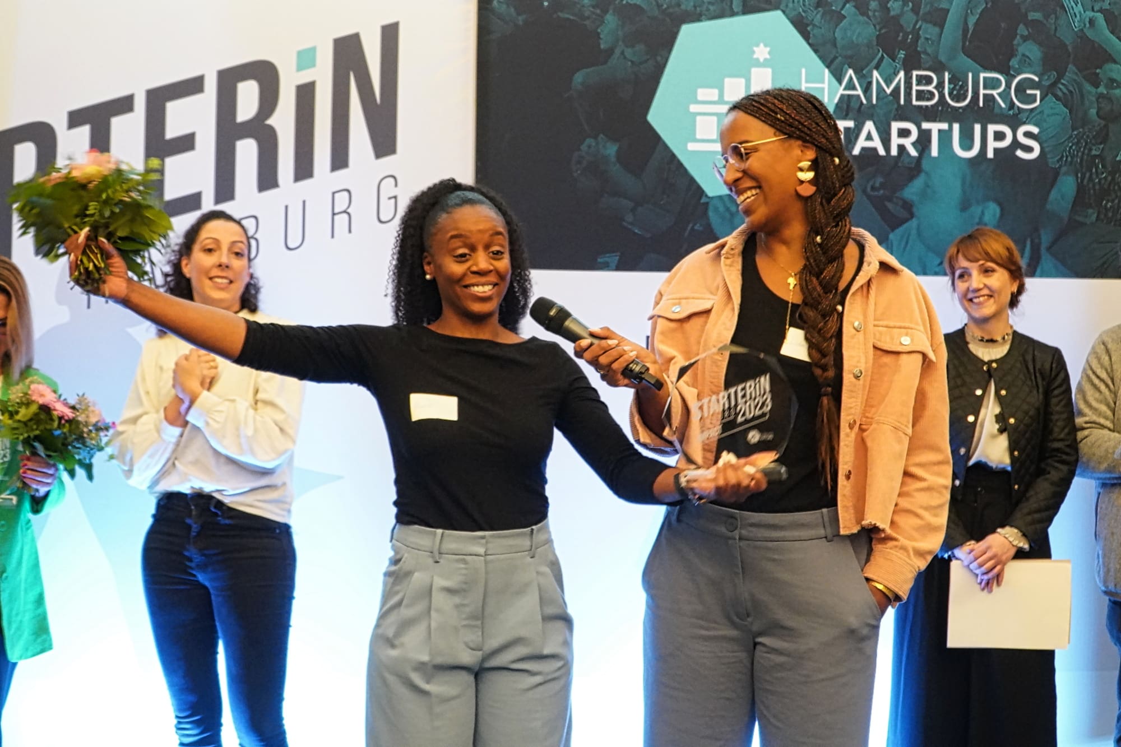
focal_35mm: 50
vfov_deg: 27.3
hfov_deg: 40.0
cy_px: 374
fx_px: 1541
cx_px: 560
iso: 4000
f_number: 6.3
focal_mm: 33
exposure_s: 1/30
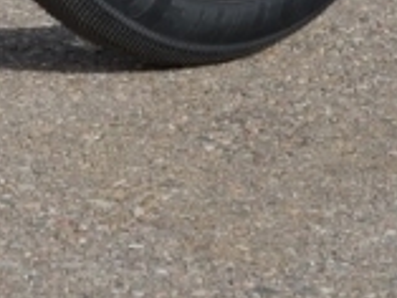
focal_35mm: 227
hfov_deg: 8.4
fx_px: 2605
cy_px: -523
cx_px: -319
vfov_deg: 6.1
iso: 100
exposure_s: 1/200
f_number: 8
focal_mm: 24
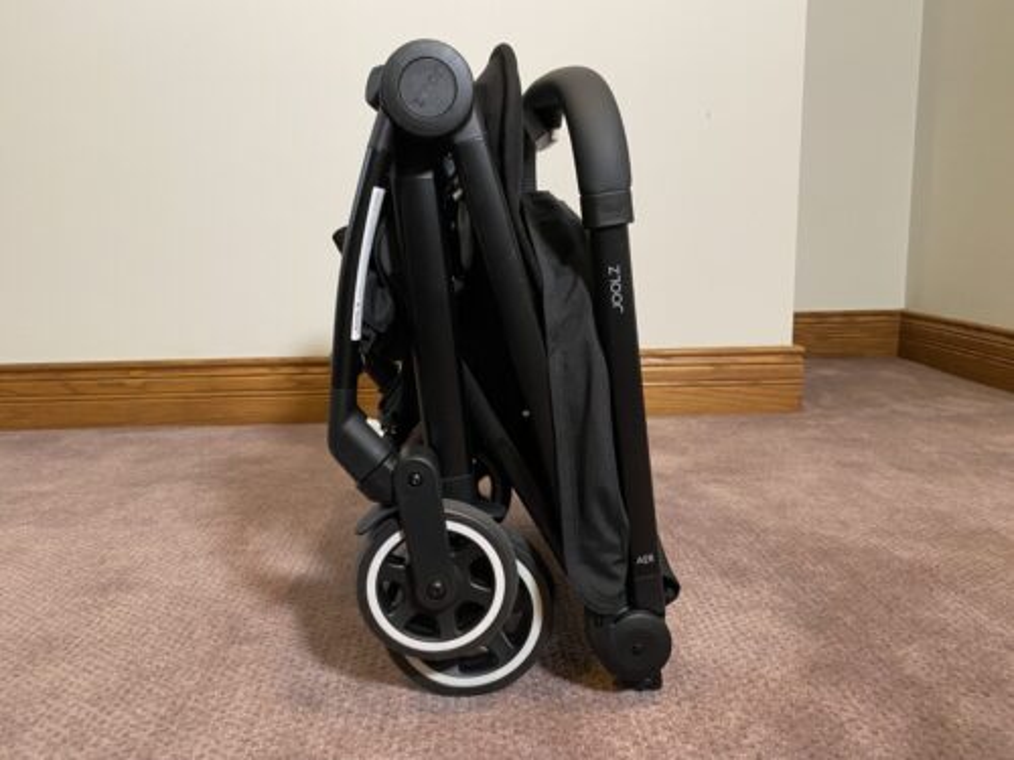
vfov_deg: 53.1
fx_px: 762
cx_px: 507
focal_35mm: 26
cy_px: 380
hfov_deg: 67.3
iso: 320
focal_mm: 4.25
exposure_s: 1/60
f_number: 1.8
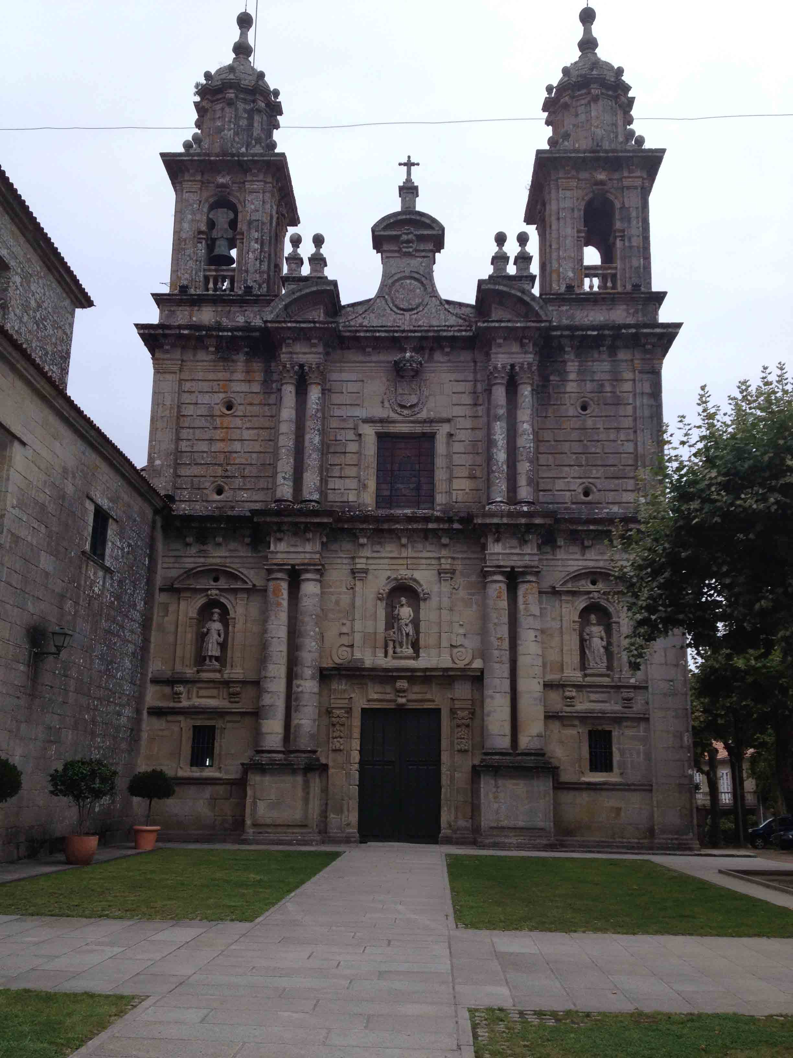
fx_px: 1069
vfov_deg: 52.6
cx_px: 396
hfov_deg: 40.7
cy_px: 529
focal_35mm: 35
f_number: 2.4
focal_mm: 4.28
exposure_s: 1/536
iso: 50
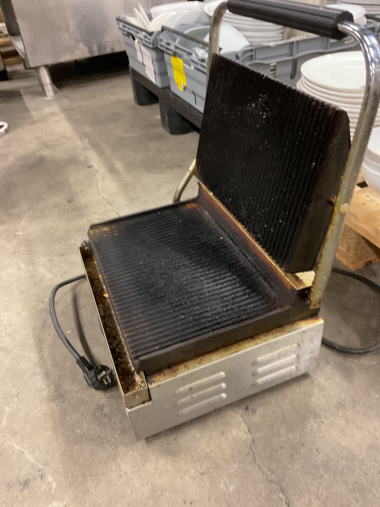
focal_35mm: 29
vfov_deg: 61.7
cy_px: 254
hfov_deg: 48.2
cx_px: 190
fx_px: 424
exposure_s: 1/25
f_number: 1.8
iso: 250
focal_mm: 3
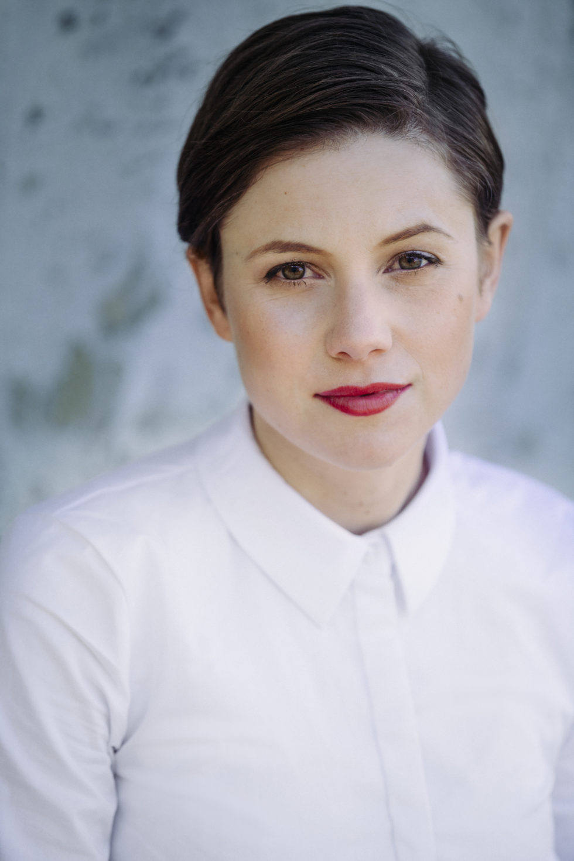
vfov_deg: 10.3
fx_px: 4783
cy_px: 430
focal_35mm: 200
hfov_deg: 6.9
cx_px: 287
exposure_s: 1/800
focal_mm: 200
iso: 200
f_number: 2.8
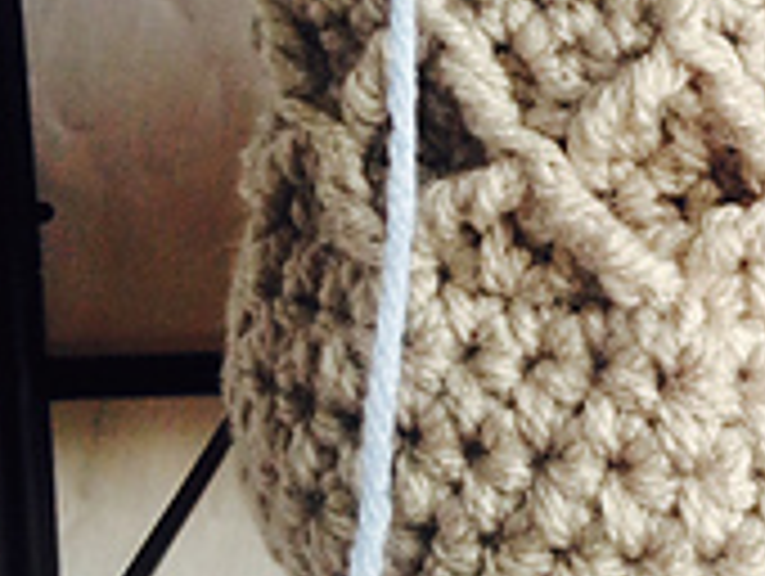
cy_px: 232
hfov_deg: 19.3
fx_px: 2147
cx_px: 873
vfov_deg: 15.3
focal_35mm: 97
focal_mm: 4.12
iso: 100
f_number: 2.4
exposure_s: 1/20
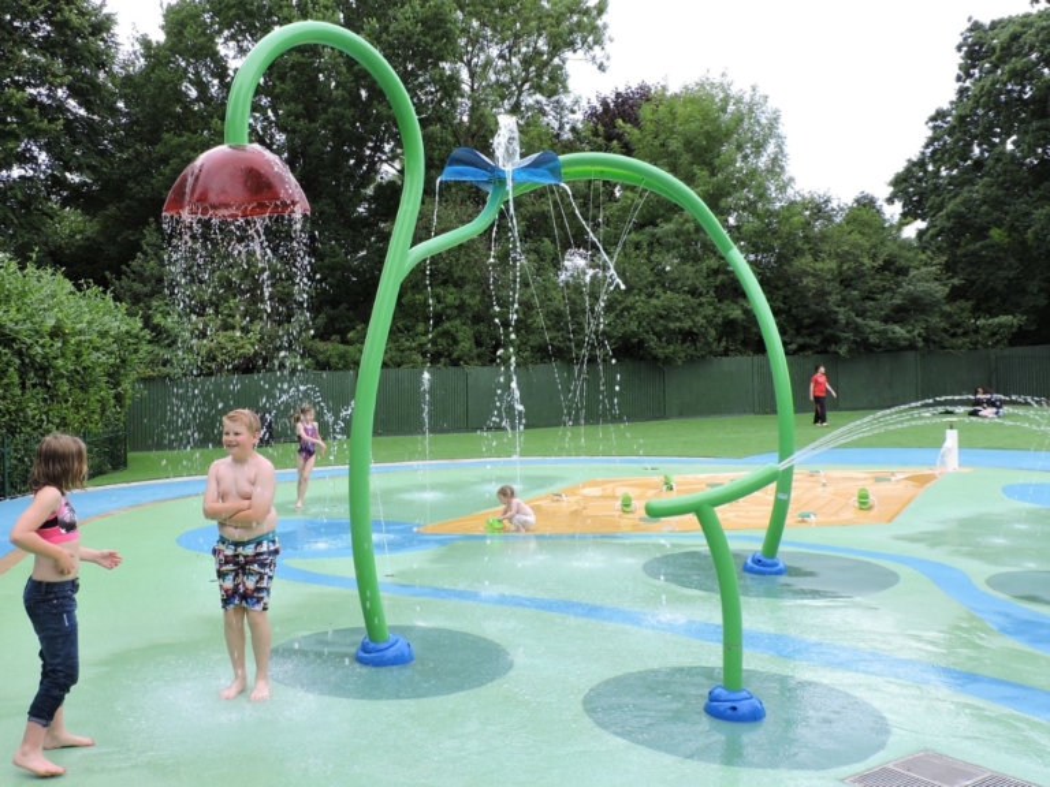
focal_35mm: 24
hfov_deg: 71.6
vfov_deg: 56.8
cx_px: 525
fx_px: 728
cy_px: 394
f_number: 3
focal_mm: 4.3
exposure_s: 1/250
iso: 100
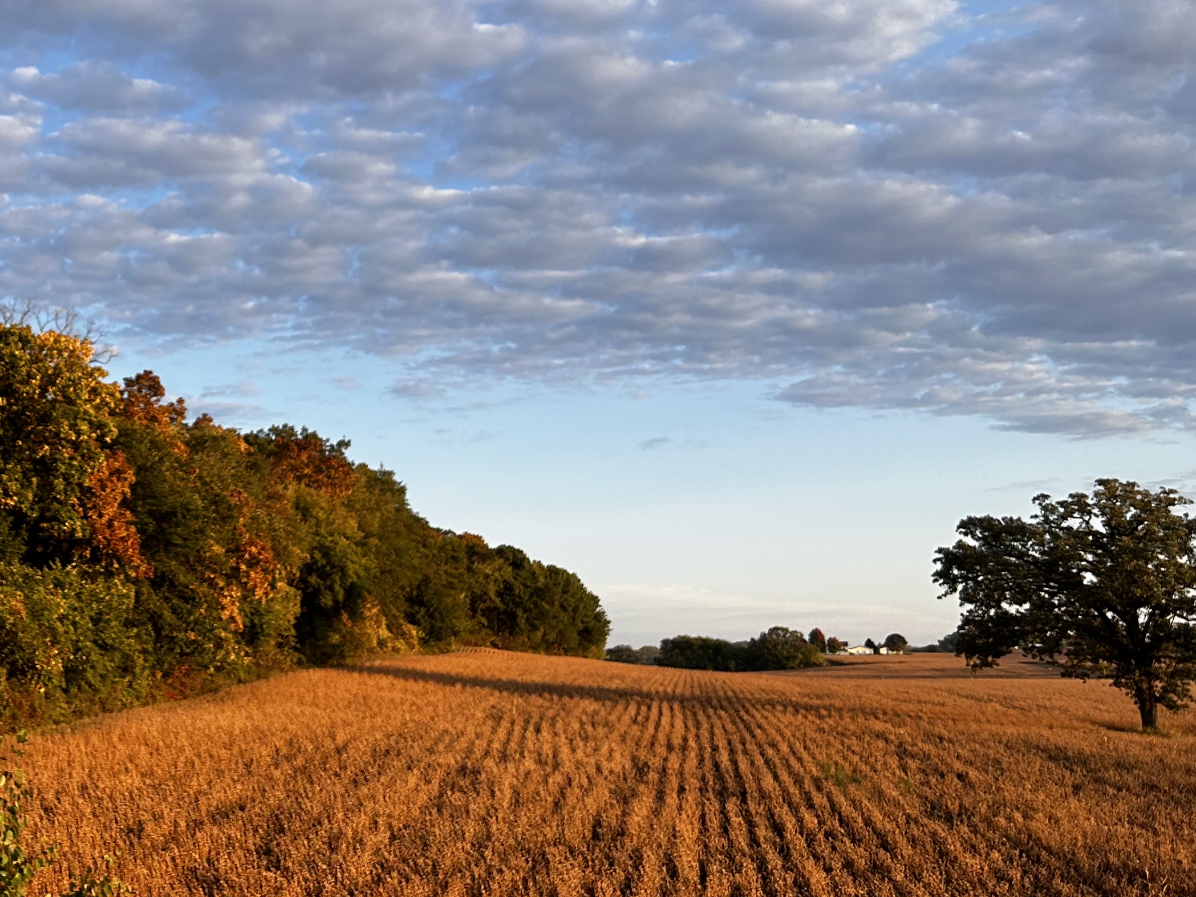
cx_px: 60
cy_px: 228
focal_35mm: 50
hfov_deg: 35.3
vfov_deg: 28.7
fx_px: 1727
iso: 50
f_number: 1.5
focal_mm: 5.7
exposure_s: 1/1079
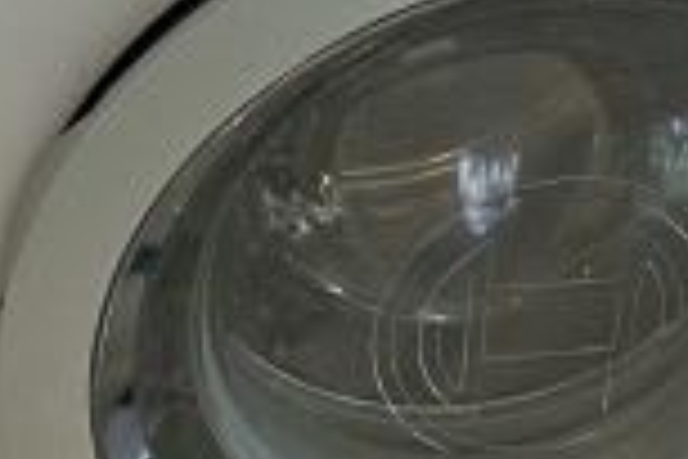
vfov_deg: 11.9
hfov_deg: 17.7
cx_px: 184
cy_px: 106
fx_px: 2198
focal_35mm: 115
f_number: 2.8
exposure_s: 1/125
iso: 720
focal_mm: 10
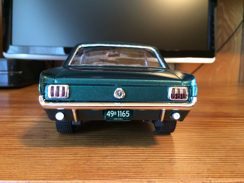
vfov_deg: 48.2
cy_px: 92
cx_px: 122
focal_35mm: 29
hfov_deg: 61.7
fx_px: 204
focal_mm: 4.15
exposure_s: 1/15
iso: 250
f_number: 2.2
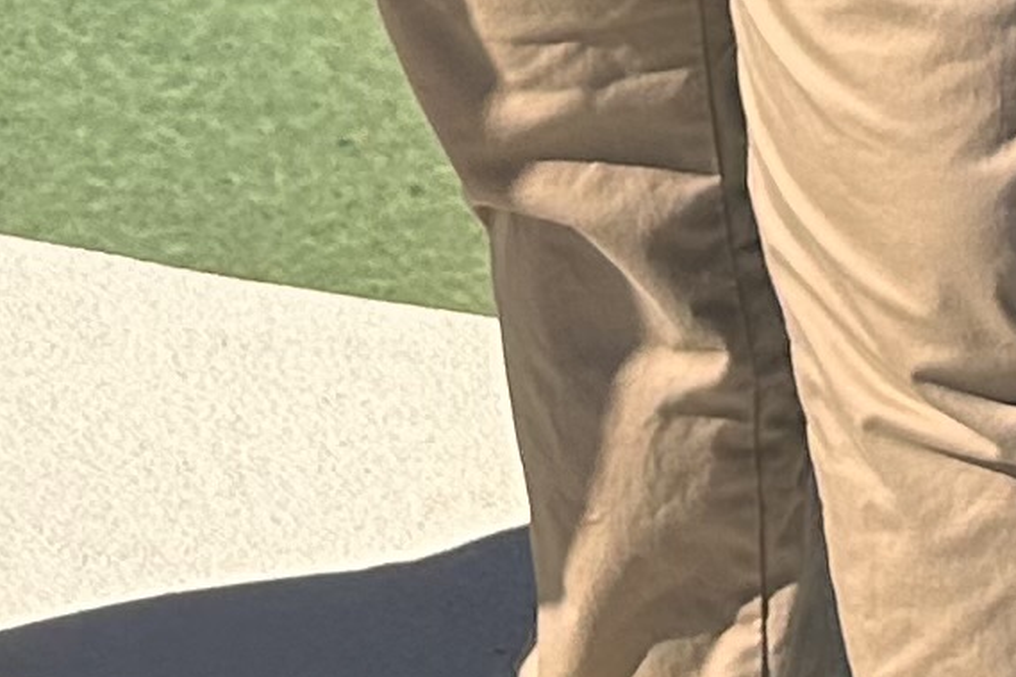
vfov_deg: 6.4
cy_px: -1972
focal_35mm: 177
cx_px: 1282
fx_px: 4994
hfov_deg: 11.3
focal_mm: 6.86
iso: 80
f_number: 1.78
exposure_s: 1/3472
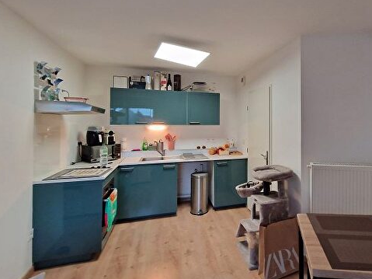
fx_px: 204
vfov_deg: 68.5
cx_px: 243
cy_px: 125
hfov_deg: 82.3
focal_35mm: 19
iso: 200
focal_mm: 2.2
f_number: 2.2
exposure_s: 1/50
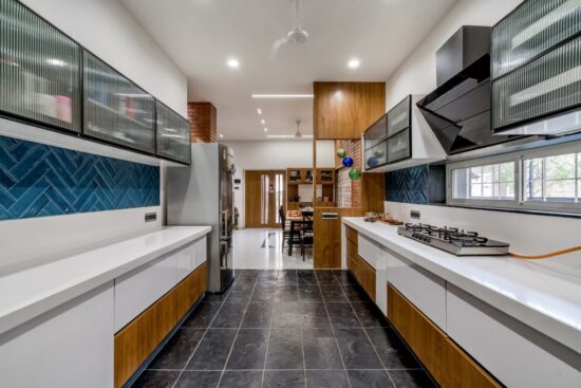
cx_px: 290
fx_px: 258
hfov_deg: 96.7
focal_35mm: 16
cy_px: 194
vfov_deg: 73.8
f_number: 9
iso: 160
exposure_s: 1/3
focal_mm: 16
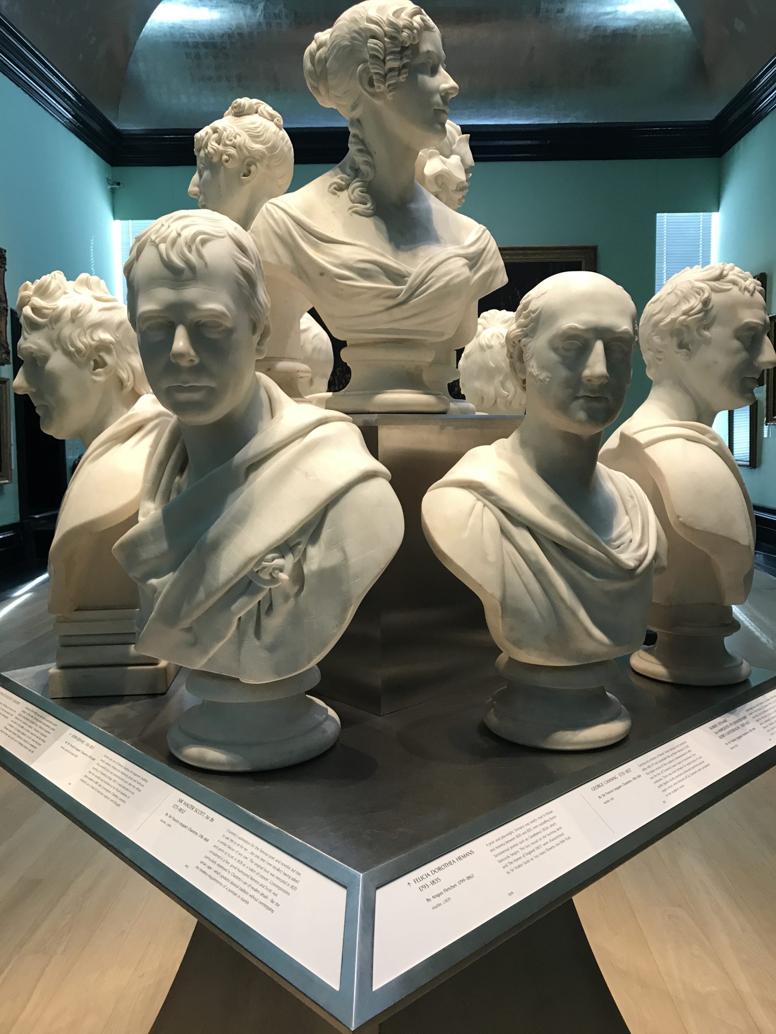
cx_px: 388
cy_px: 517
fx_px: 837
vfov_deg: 63.4
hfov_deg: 49.7
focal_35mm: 28
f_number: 1.8
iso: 40
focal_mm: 3.99
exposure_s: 1/33
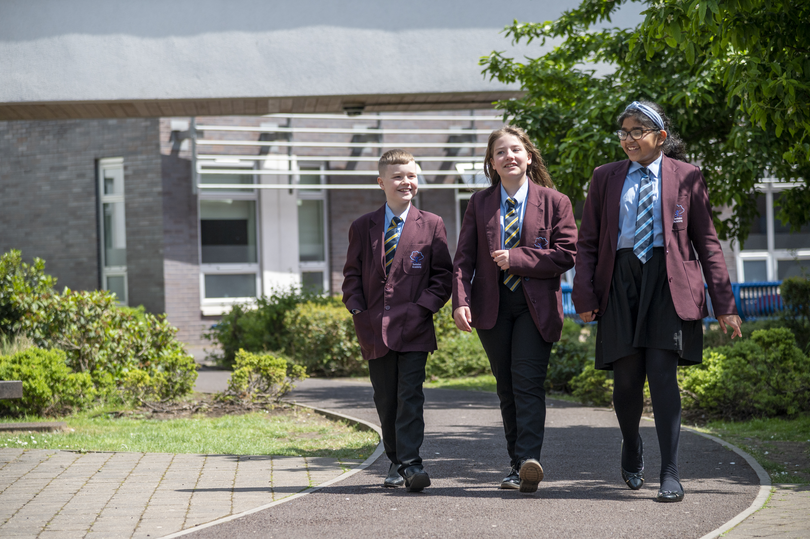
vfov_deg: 11.4
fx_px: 2698
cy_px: 270
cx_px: 405
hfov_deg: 17.1
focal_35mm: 120
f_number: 4.5
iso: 640
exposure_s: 1/2500
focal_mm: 120
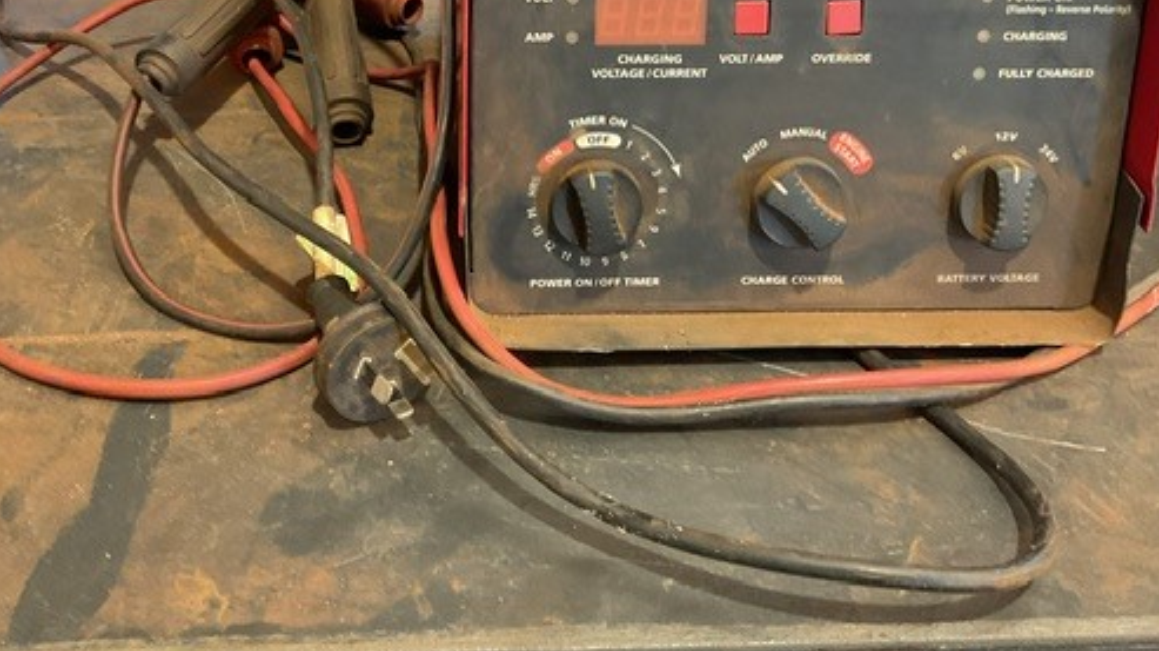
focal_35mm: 41
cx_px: 543
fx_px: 1260
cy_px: 106
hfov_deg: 49.4
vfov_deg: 28.2
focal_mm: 3
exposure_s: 1/50
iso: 200
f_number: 1.8
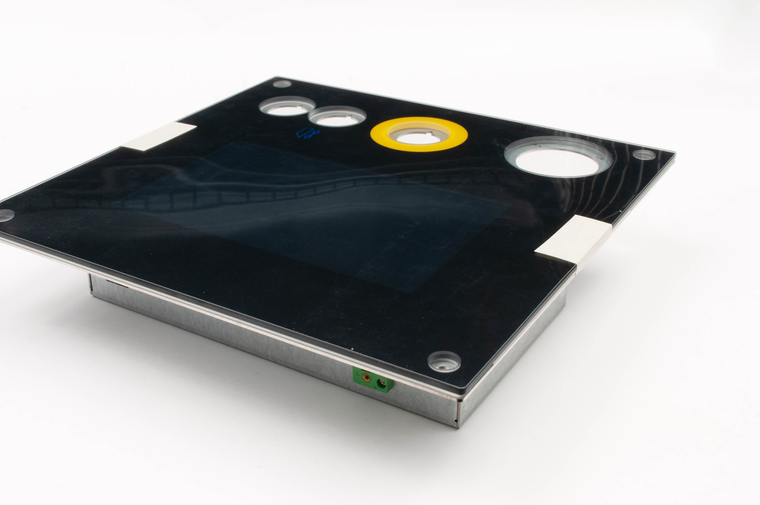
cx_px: 337
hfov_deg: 40.7
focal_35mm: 49
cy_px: 252
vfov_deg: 27.7
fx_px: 1024
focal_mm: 29
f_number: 16
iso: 200
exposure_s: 1/80
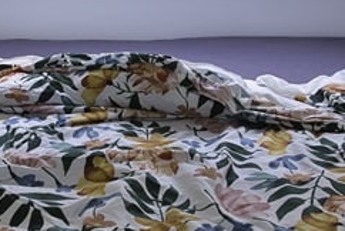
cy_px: 107
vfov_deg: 13.2
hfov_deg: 19.5
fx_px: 998
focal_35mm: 104
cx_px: 101
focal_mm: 24
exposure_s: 1/50
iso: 400
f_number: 5
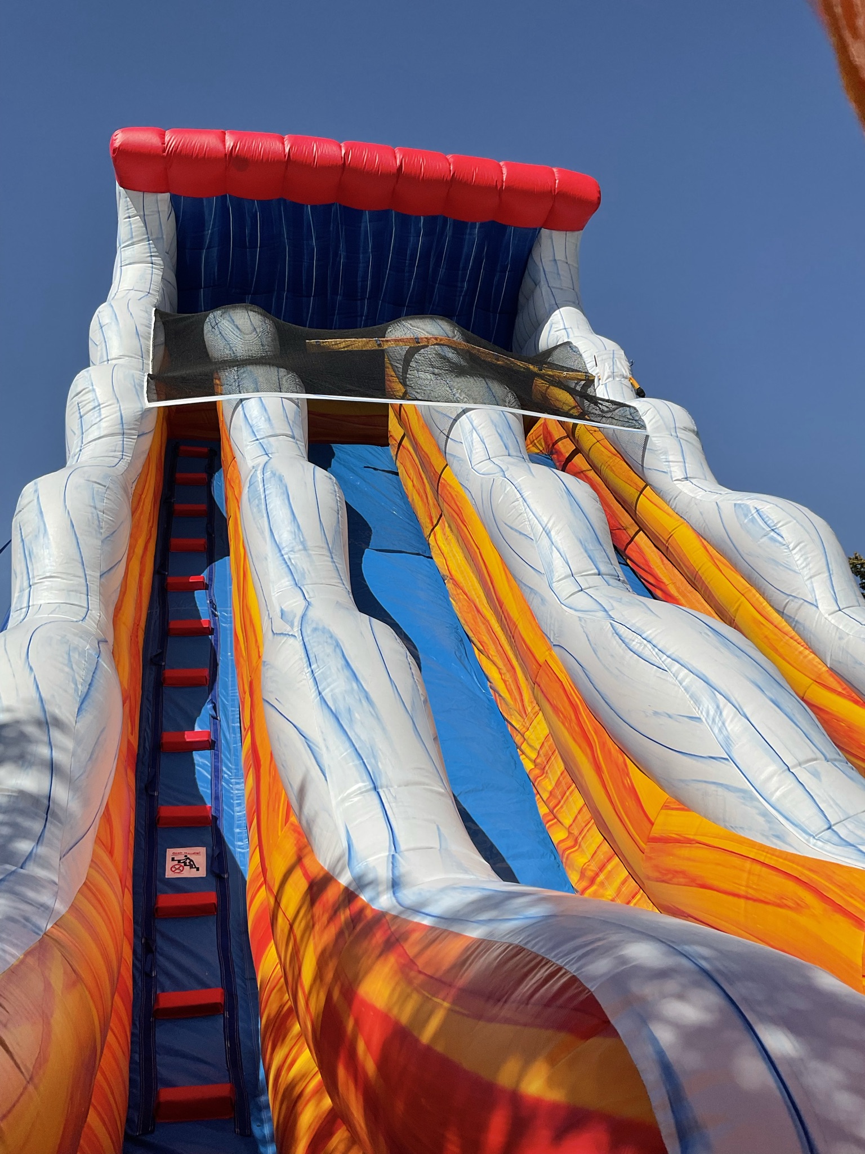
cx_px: 432
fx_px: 966
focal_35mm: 29
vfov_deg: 61.7
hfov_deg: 48.2
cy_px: 577
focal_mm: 3
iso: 20
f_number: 1.8
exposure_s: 1/5263
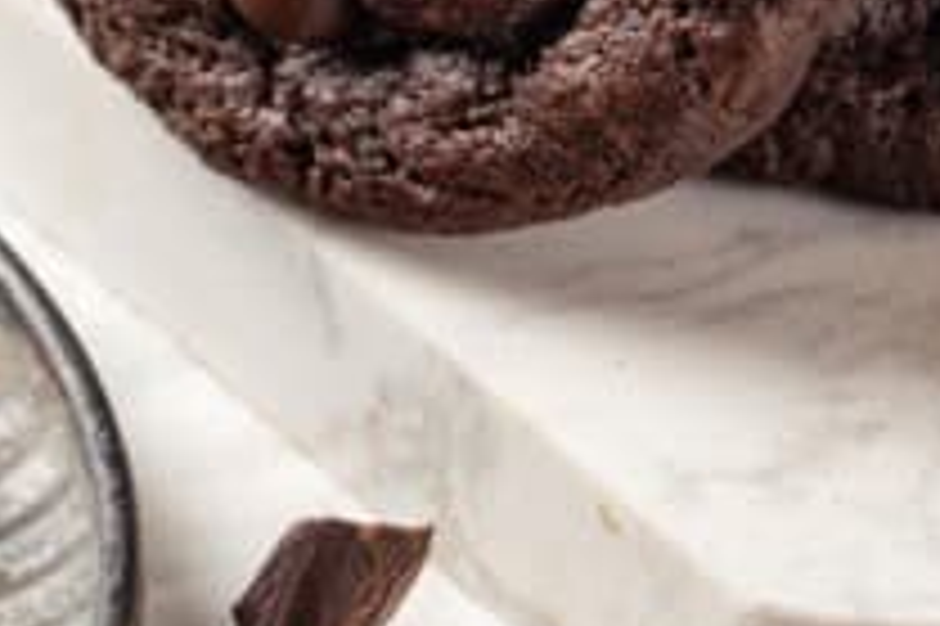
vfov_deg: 4.0
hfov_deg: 6.0
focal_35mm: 342
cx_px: 792
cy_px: -450
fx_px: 8923
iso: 100
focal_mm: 105
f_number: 14
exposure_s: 1/160
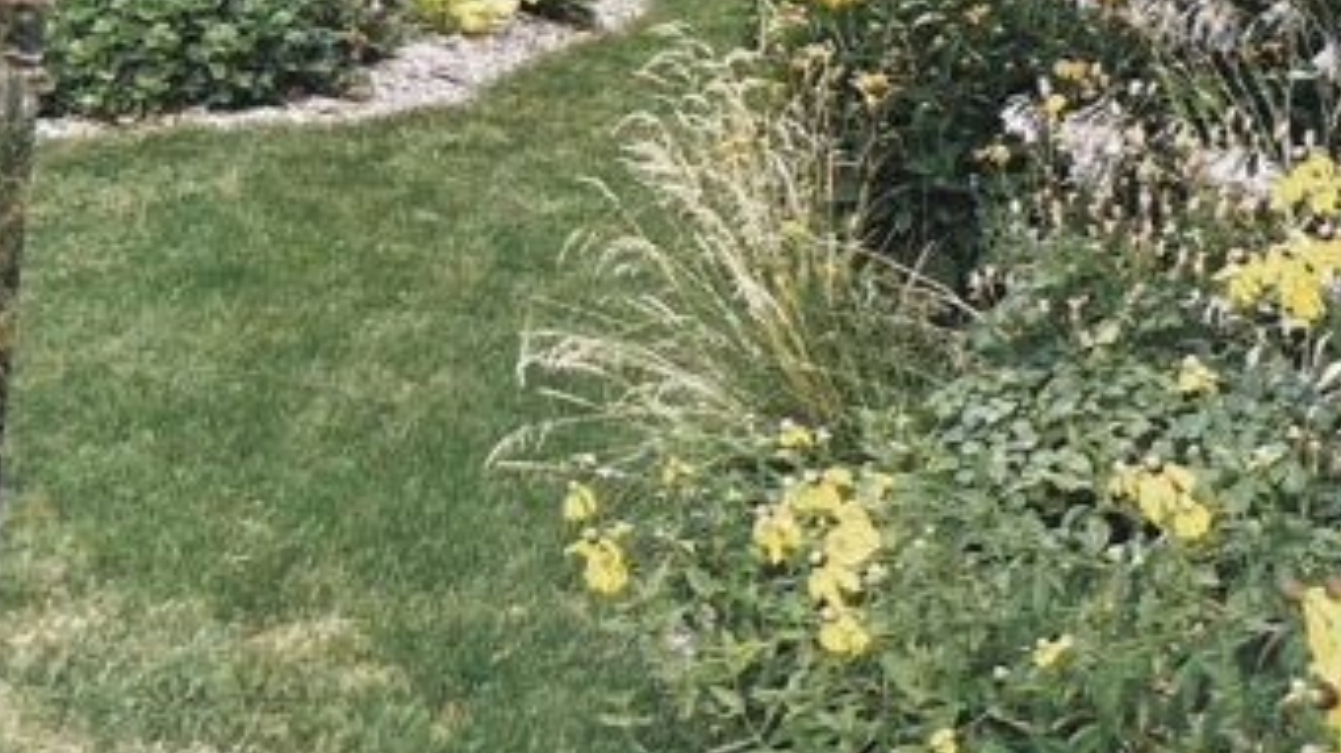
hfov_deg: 14.7
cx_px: 2406
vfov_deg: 9.4
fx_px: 4550
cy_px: 643
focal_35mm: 128
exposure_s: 1/103
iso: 125
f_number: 1.5
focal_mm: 5.7
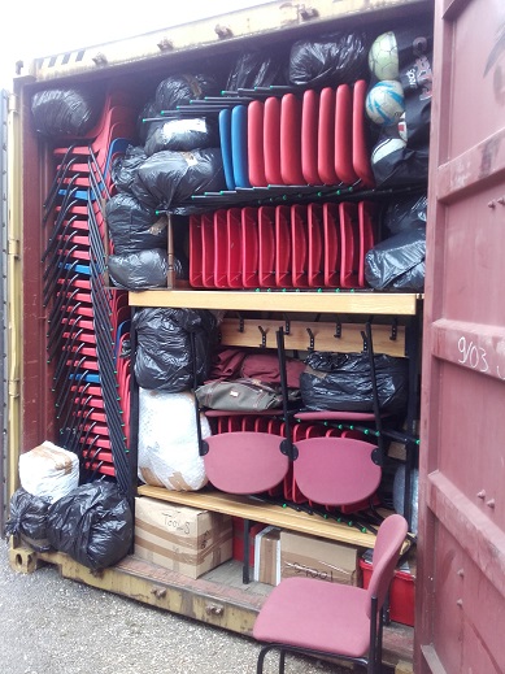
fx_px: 603
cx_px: 252
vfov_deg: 58.4
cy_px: 337
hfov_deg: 45.4
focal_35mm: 31
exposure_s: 1/50
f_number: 2.2
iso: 60
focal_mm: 3.31
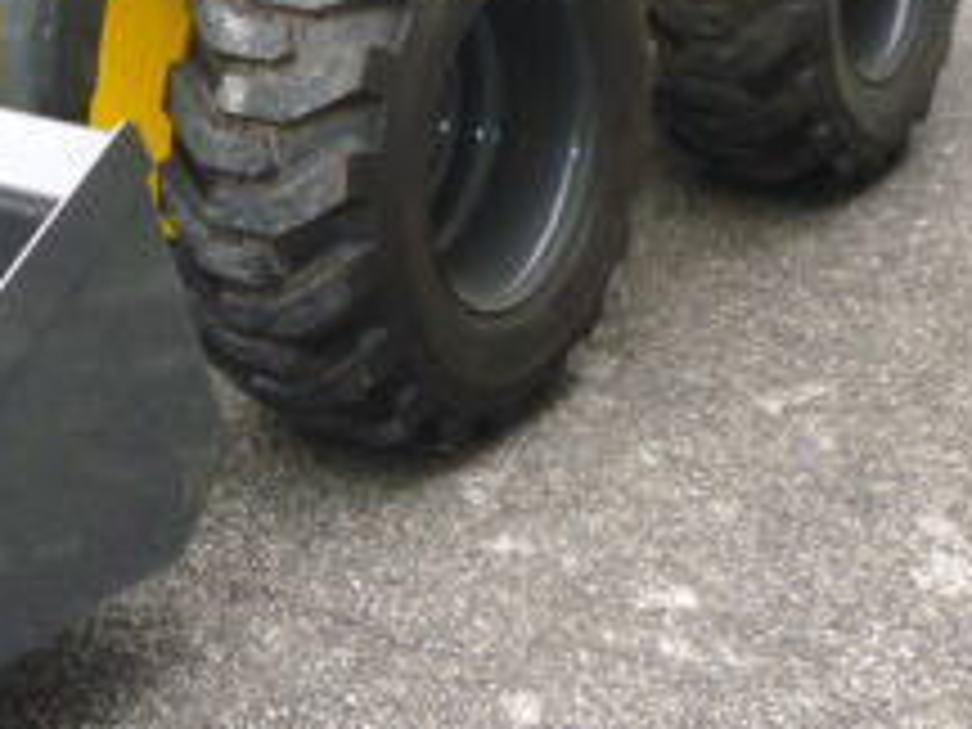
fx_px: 2415
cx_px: 63
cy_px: -176
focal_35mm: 86
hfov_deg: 22.1
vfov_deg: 16.4
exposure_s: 1/50
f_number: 3.3
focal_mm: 5.2
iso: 100
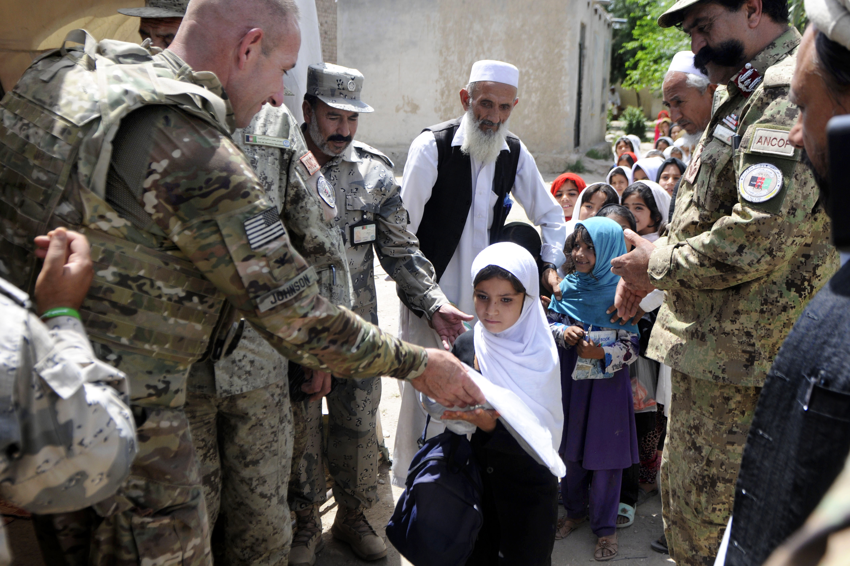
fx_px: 850
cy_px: 283
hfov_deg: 53.1
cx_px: 425
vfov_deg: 36.9
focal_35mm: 36
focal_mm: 24
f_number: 4
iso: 200
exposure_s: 1/800
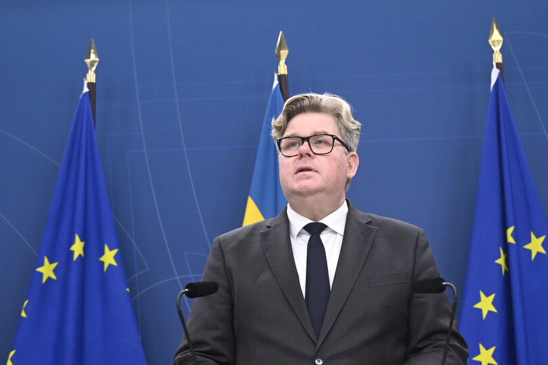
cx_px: 260
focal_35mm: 69
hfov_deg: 29.2
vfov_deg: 19.6
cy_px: 276
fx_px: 1050
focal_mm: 35
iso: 640
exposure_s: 1/200
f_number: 2.8
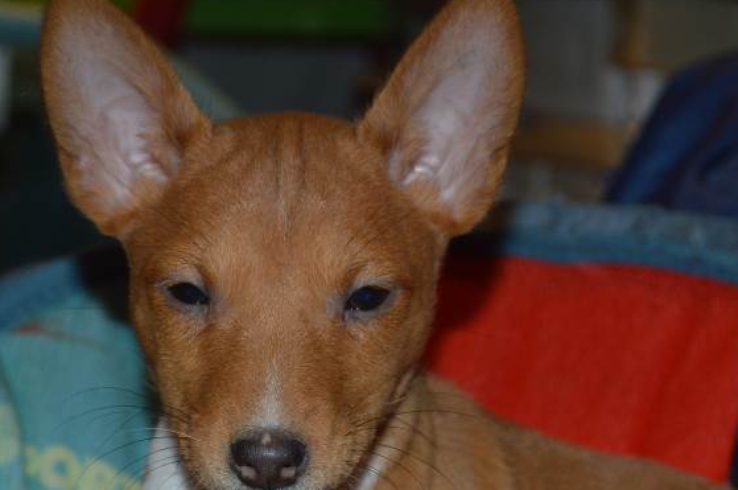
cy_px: 324
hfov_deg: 17.4
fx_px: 2415
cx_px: 395
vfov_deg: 11.6
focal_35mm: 118
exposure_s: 1/60
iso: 400
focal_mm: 44
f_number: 5.3
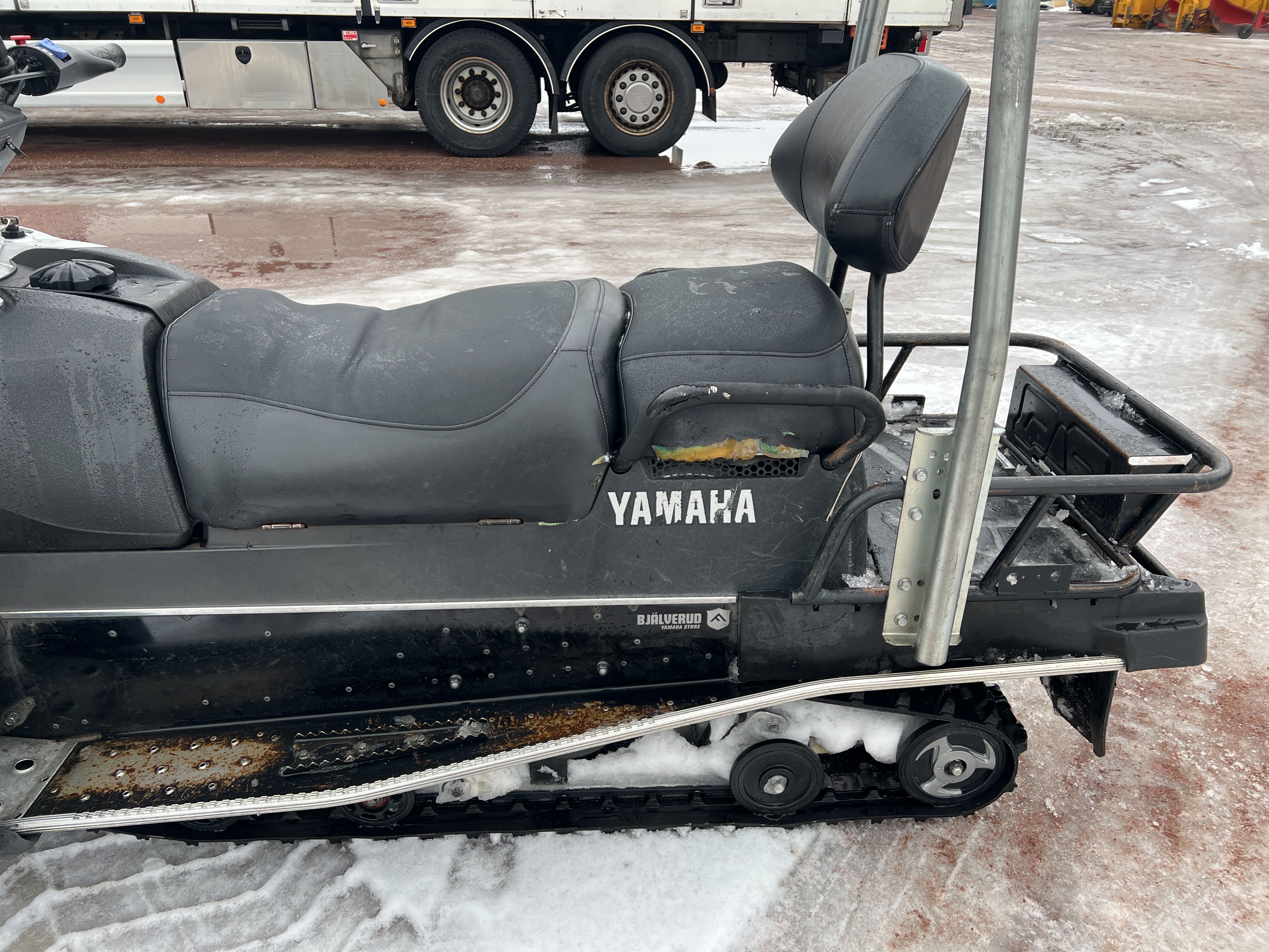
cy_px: 476
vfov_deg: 53.1
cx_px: 634
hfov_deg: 67.3
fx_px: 953
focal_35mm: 26
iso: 50
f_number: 1.5
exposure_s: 1/121
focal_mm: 5.7
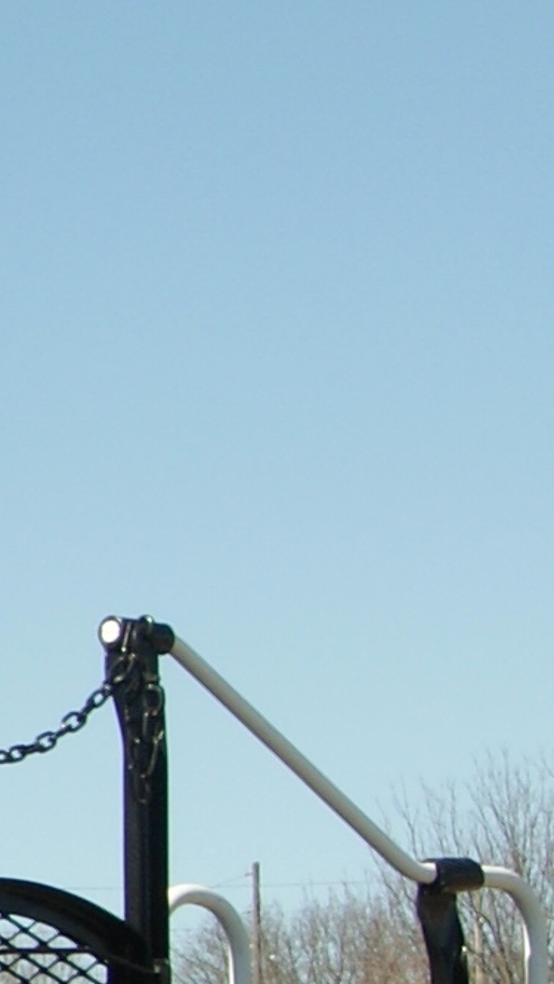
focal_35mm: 256
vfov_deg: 8.4
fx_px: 6680
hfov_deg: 4.4
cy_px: 867
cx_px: -1706
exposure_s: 1/160
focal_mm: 28
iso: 100
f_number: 11
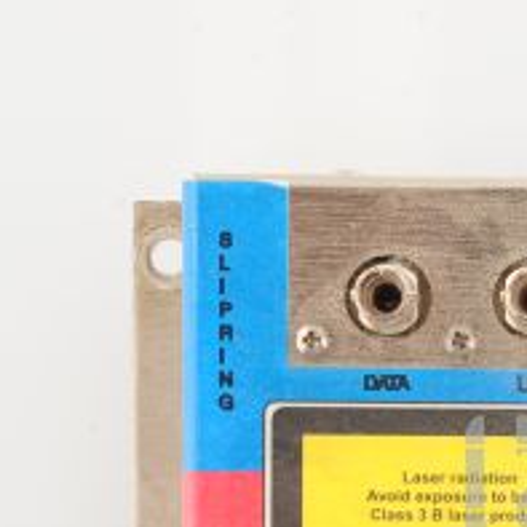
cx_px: 733
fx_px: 2222
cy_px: 480
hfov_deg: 13.0
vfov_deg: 13.4
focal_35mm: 129
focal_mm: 50
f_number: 11
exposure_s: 1/125
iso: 1600
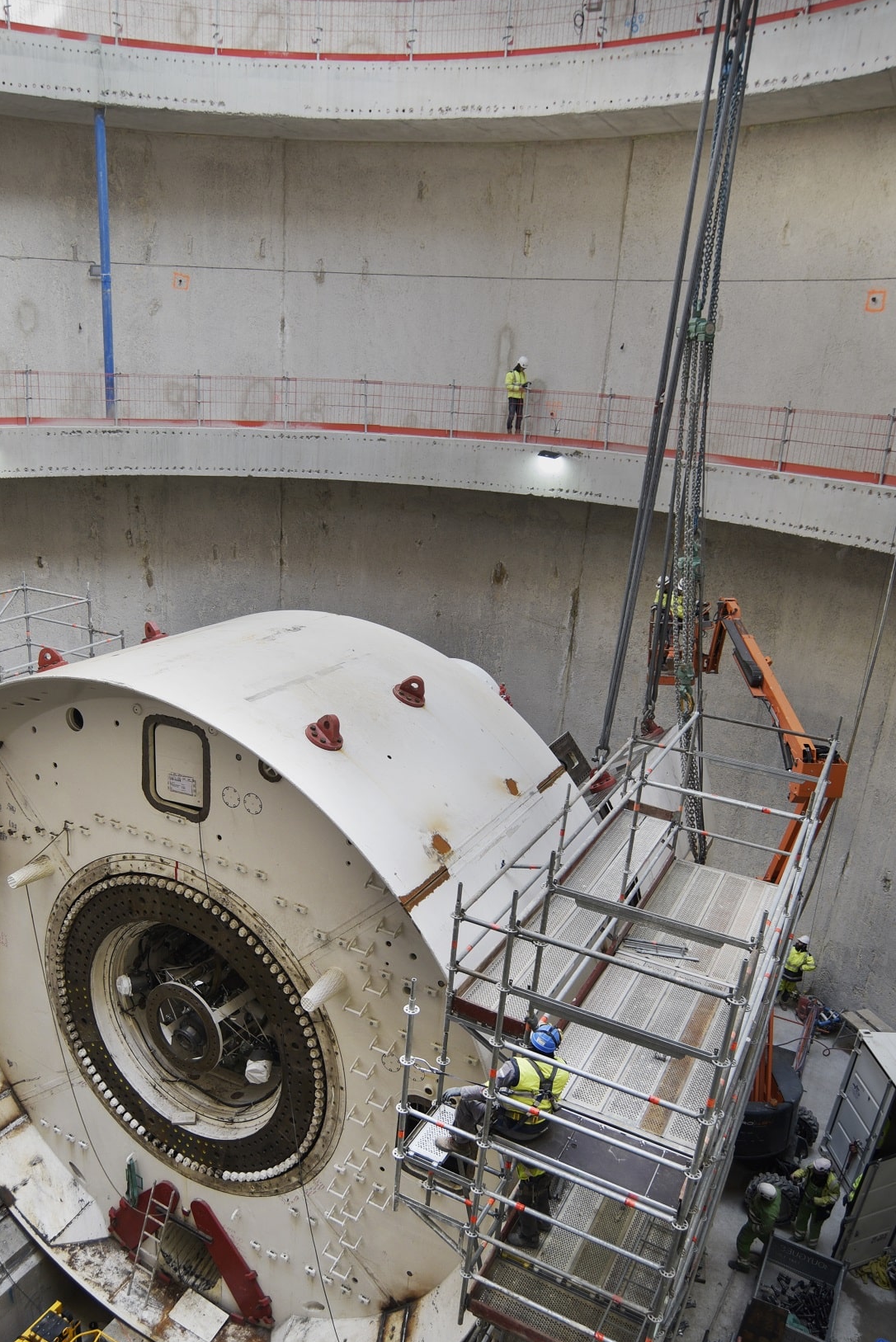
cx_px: 355
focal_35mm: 26
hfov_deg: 49.3
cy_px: 788
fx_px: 970
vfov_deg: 68.9
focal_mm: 18
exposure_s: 1/100
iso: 200
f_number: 5
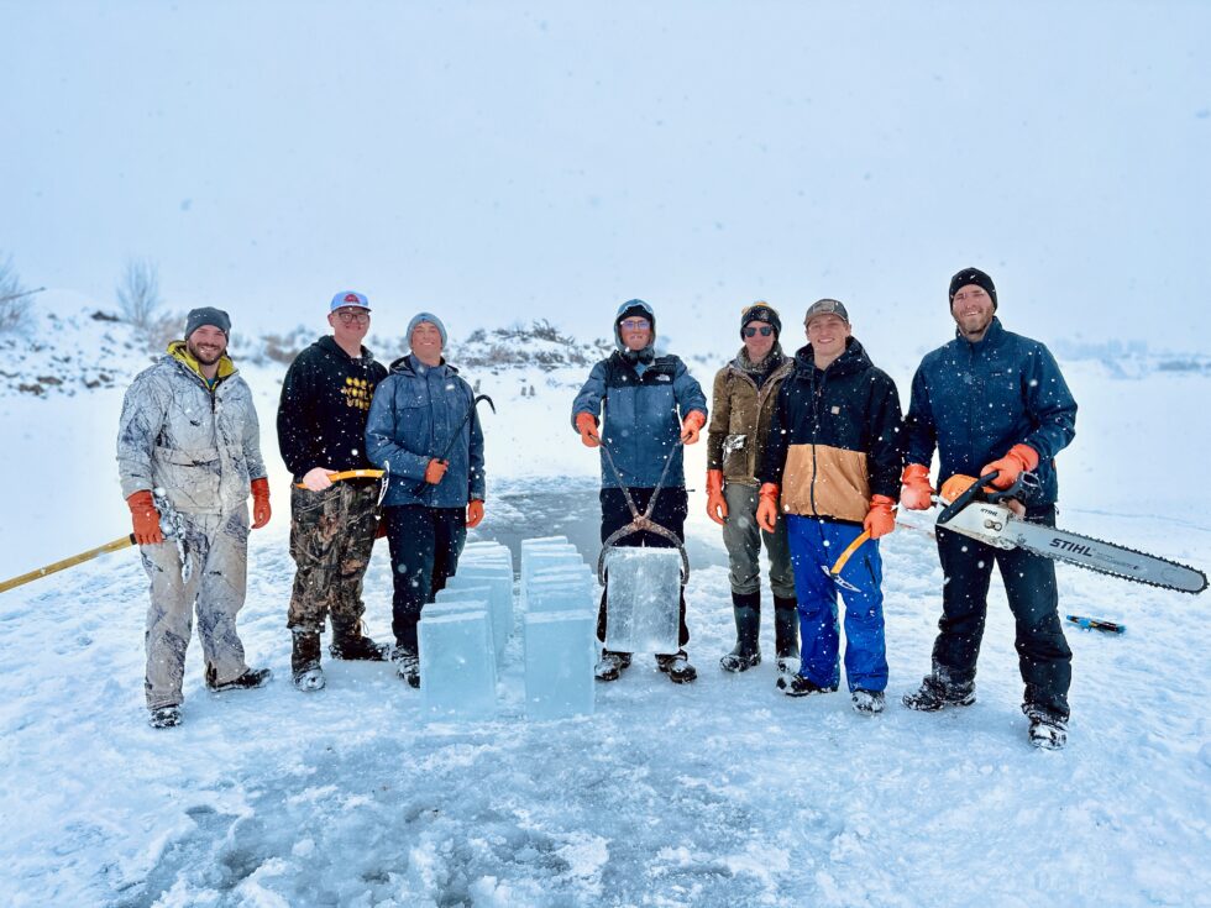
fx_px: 840
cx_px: 606
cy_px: 454
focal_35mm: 24
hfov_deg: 71.6
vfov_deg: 56.8
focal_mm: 6.86
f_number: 1.78
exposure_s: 1/1812
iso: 80
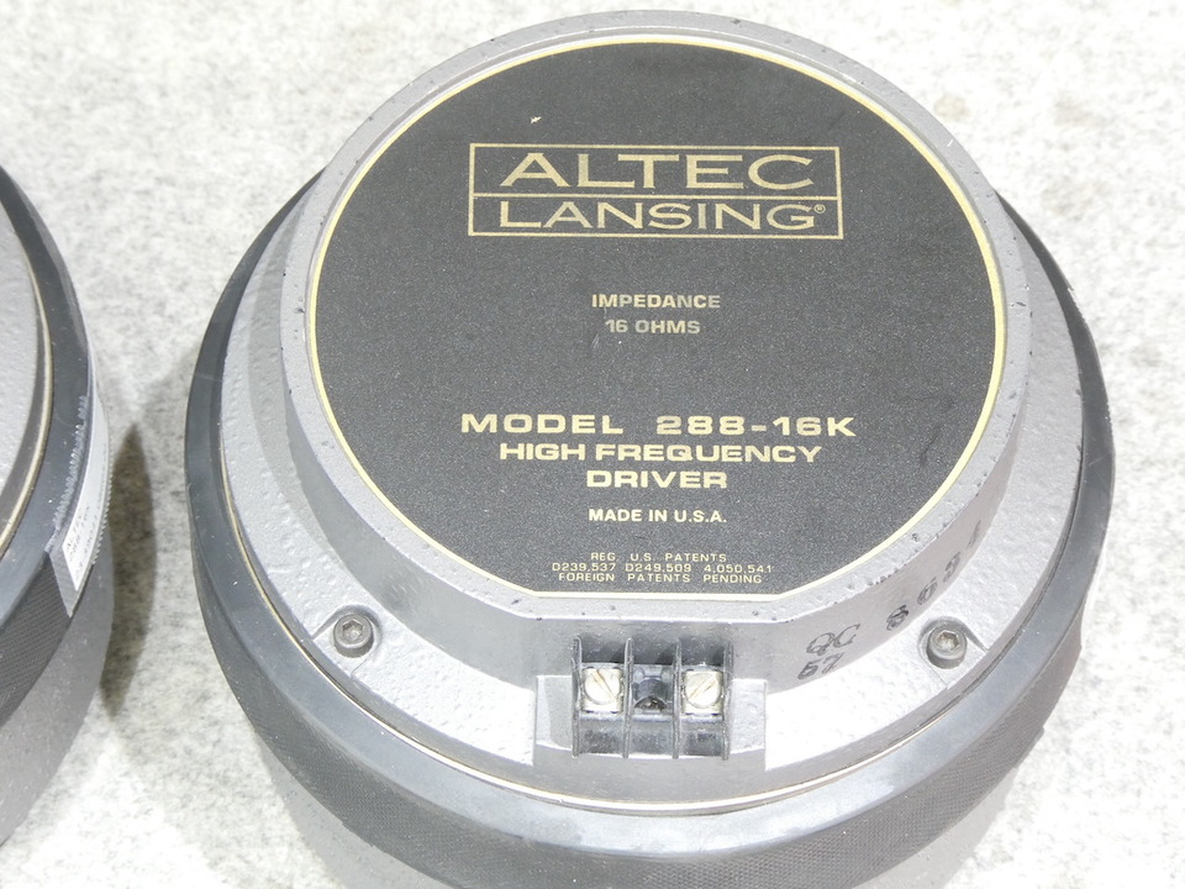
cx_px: 592
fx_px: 3081
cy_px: 444
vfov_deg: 16.4
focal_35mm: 90
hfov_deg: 21.8
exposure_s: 1/2.5
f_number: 5.6
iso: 400
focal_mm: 16.1
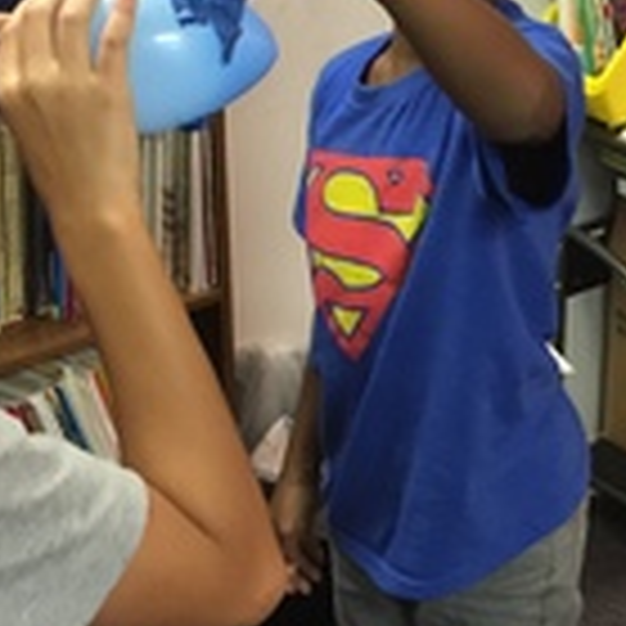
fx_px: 1698
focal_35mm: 83
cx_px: 527
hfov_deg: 20.6
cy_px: 162
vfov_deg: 20.7
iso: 125
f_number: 2.2
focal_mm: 4.15
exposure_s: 1/15
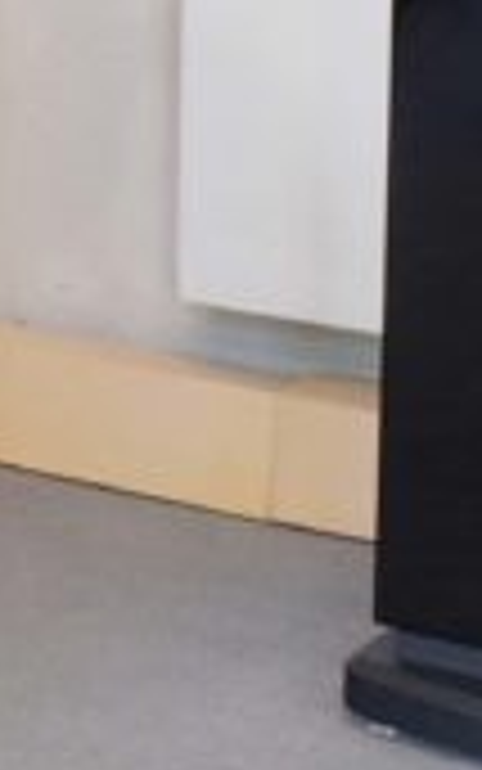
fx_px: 4242
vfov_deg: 9.9
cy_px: -592
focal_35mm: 202
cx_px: -1090
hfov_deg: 5.9
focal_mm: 22.3
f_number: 3.2
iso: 320
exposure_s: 1/18
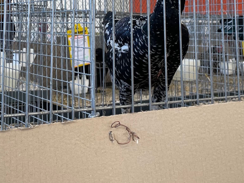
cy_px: -25
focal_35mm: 68
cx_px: 76
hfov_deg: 28.3
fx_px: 479
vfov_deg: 20.5
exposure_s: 1/104
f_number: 1.6
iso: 32
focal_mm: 4.2
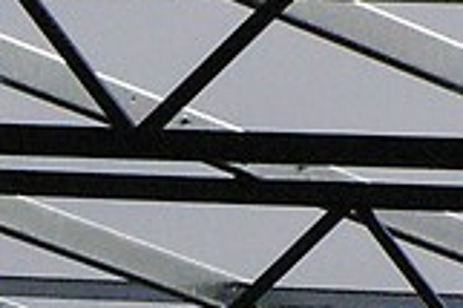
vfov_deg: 1.4
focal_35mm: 992
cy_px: 386
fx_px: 12751
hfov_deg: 2.1
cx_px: -265
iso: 3200
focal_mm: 133
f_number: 16
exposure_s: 1/4000
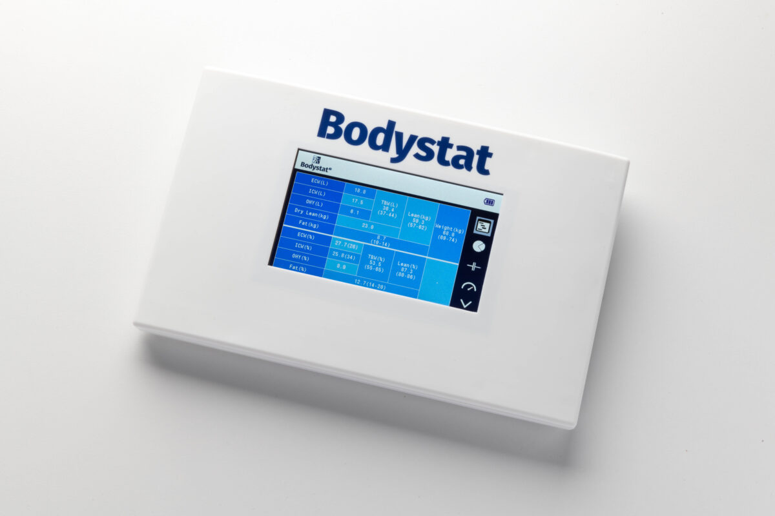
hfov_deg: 32.4
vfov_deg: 21.9
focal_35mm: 62
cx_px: 388
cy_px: 258
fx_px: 1335
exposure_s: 2
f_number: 32
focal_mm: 62
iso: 100
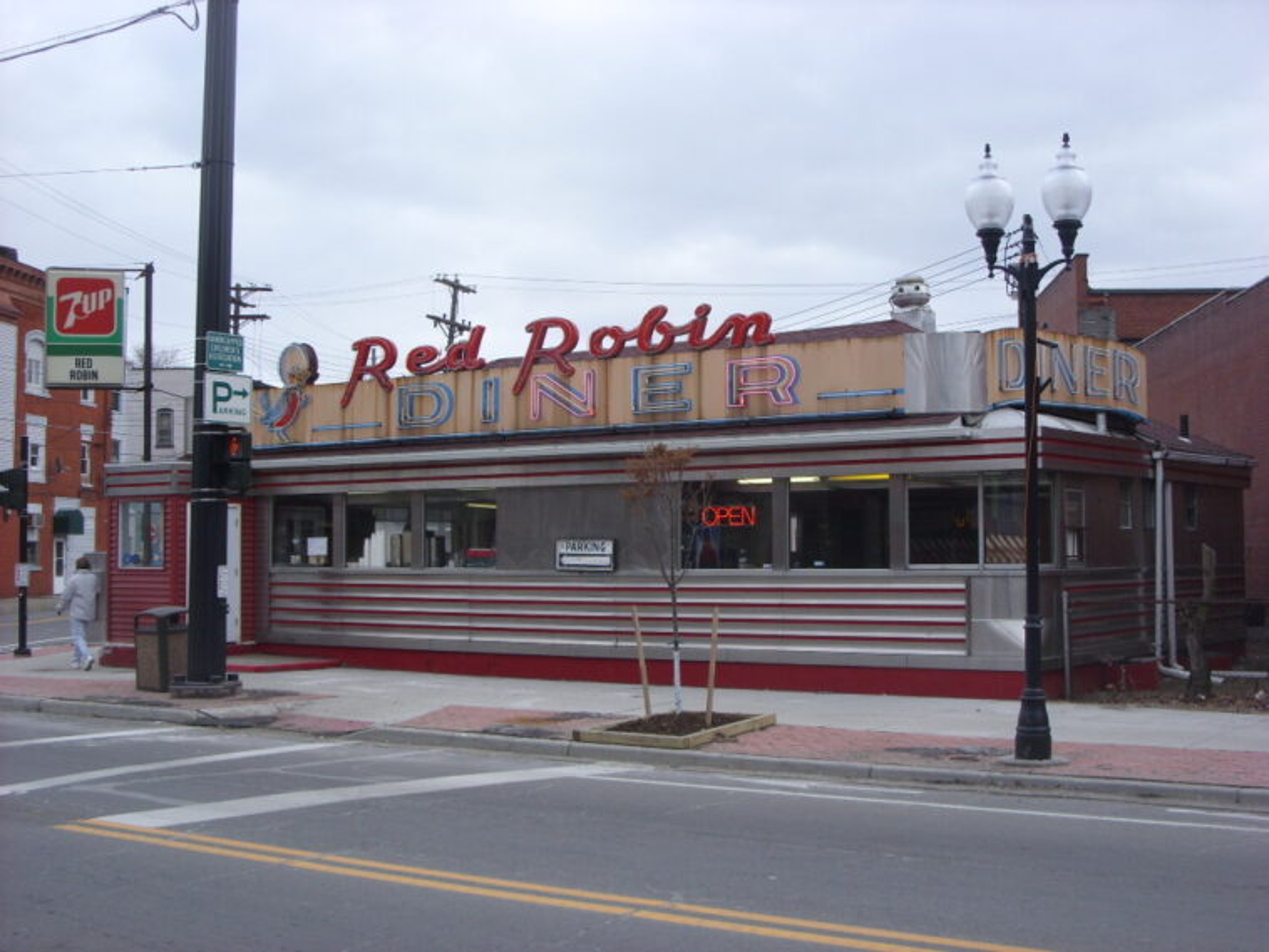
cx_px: 634
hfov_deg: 34.3
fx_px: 2054
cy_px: 476
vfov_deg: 26.1
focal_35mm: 56
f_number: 3.1
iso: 50
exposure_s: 1/309
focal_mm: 9.3
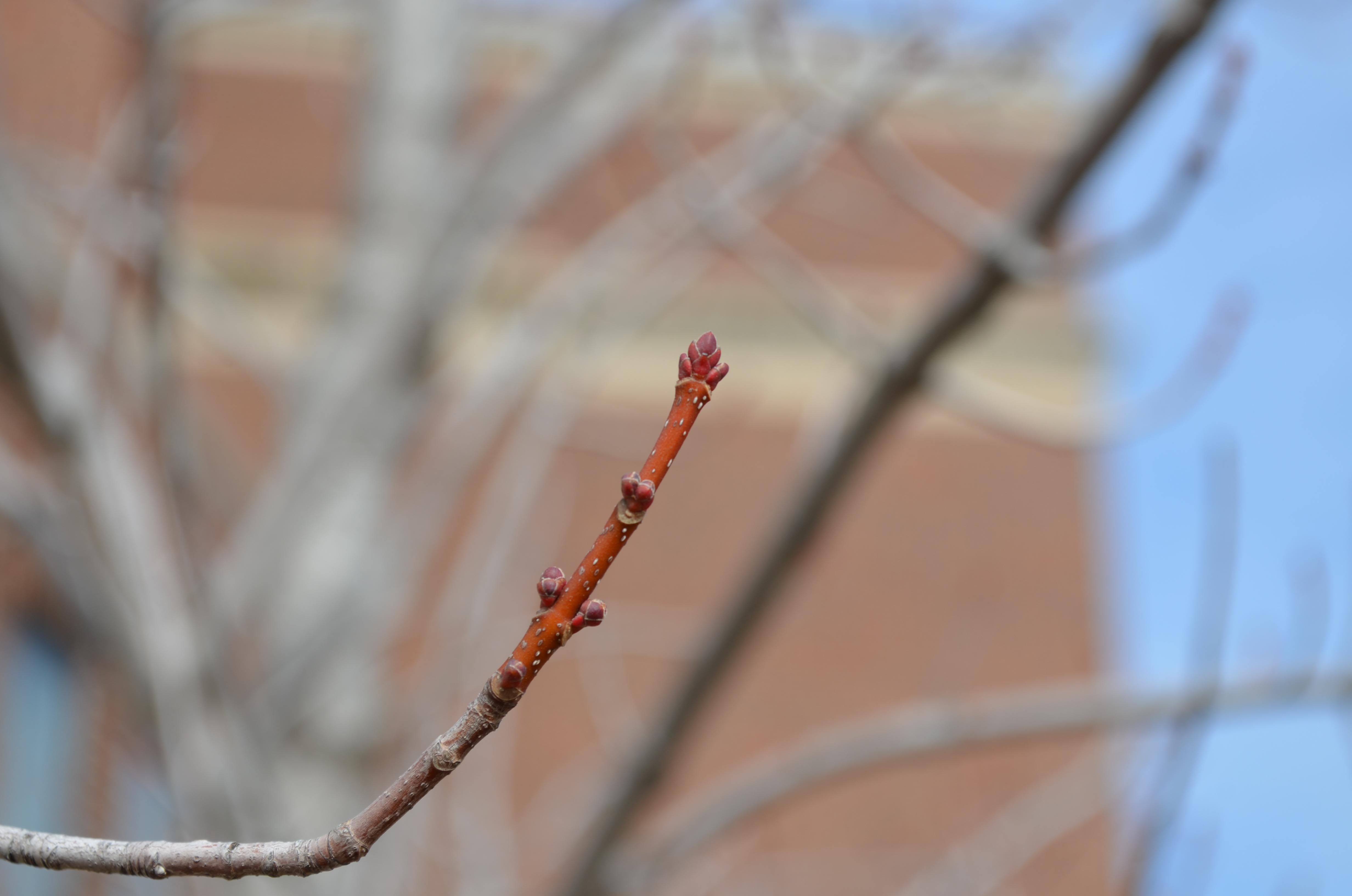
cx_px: 676
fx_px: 3092
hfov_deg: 24.7
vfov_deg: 16.5
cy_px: 448
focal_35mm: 82
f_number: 8
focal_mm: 55
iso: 100
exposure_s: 1/250
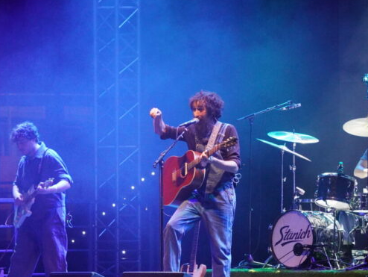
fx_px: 2550
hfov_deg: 8.3
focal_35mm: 240
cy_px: 162
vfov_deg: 6.2
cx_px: 194
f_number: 5.6
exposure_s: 1/160
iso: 6400
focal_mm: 107
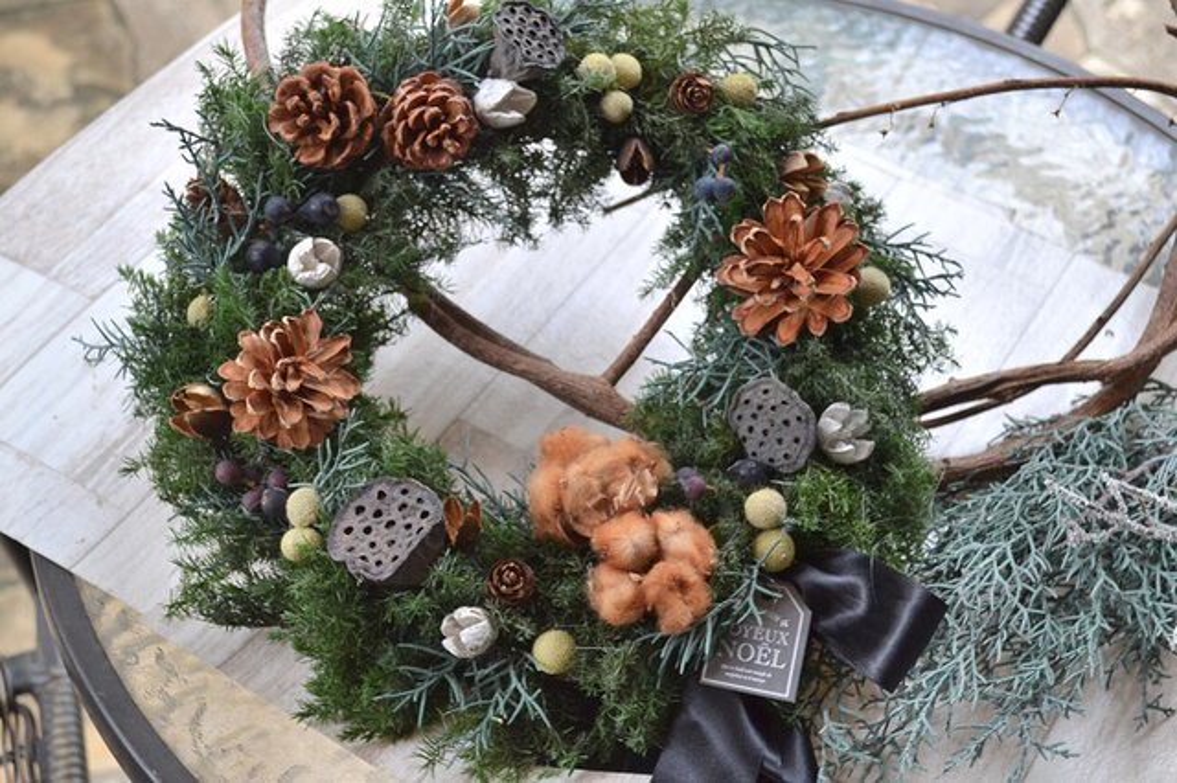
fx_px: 1765
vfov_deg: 25.0
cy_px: 392
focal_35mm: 54
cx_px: 588
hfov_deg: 36.9
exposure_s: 1/15
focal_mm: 36
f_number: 5
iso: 900
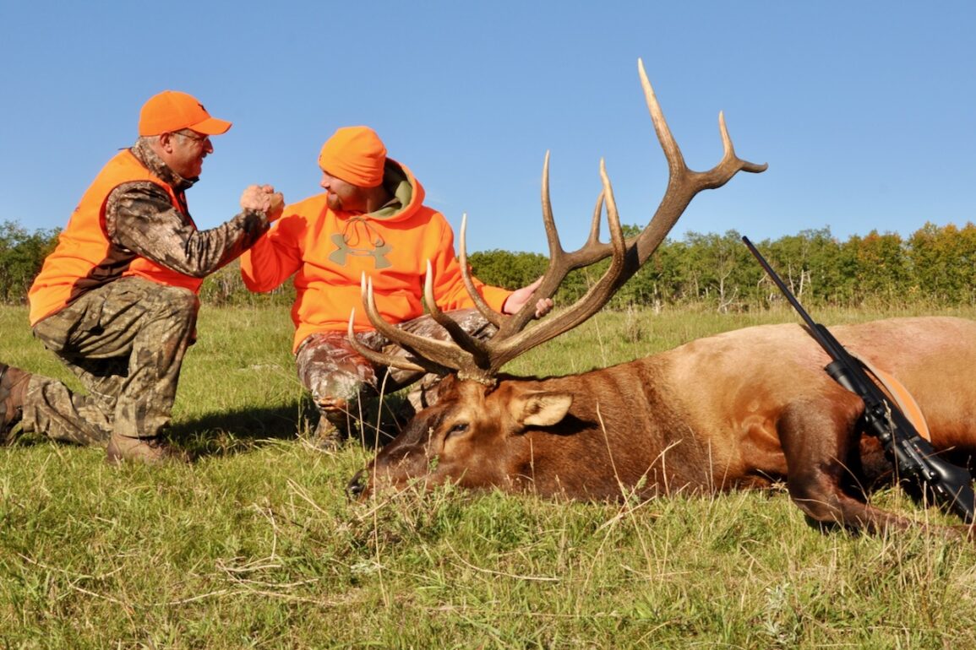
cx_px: 488
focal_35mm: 38
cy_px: 325
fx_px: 1017
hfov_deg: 51.3
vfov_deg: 35.5
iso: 200
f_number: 14
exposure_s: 1/200
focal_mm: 25
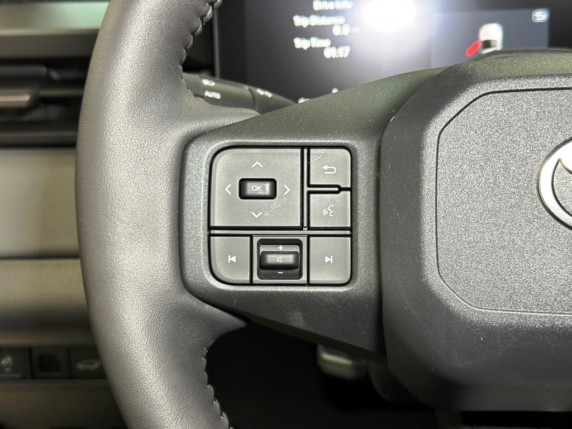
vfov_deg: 30.3
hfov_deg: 39.7
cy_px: 214
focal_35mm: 48
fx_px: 793
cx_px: 286
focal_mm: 6.86
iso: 320
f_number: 1.78
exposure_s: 1/40
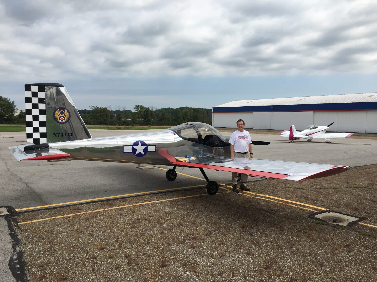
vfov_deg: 48.2
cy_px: 141
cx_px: 188
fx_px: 316
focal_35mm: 29
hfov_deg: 61.7
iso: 25
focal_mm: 4.15
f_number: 2.2
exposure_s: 1/1570
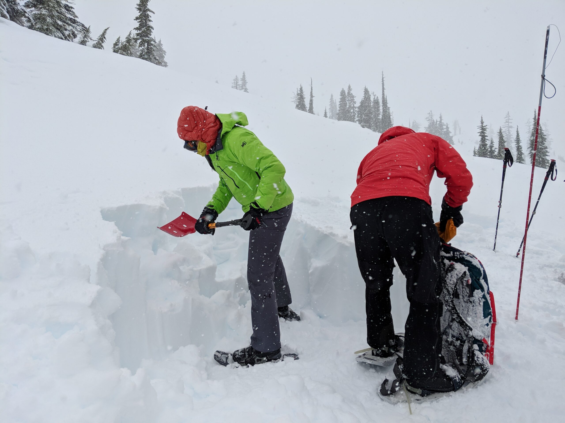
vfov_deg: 51.4
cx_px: 282
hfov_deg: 65.3
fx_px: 441
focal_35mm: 27
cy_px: 212
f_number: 1.8
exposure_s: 1/1672
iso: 56
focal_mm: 4.44
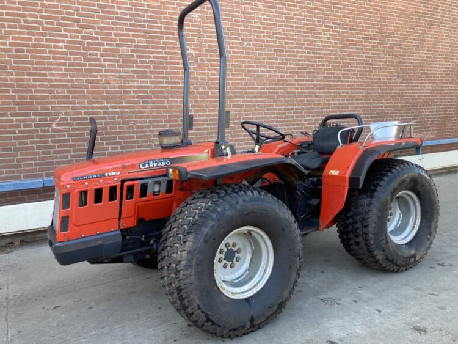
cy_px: 172
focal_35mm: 28
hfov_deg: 63.4
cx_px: 229
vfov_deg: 49.8
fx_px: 371
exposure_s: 1/121
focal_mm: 3.99
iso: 40
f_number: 1.8
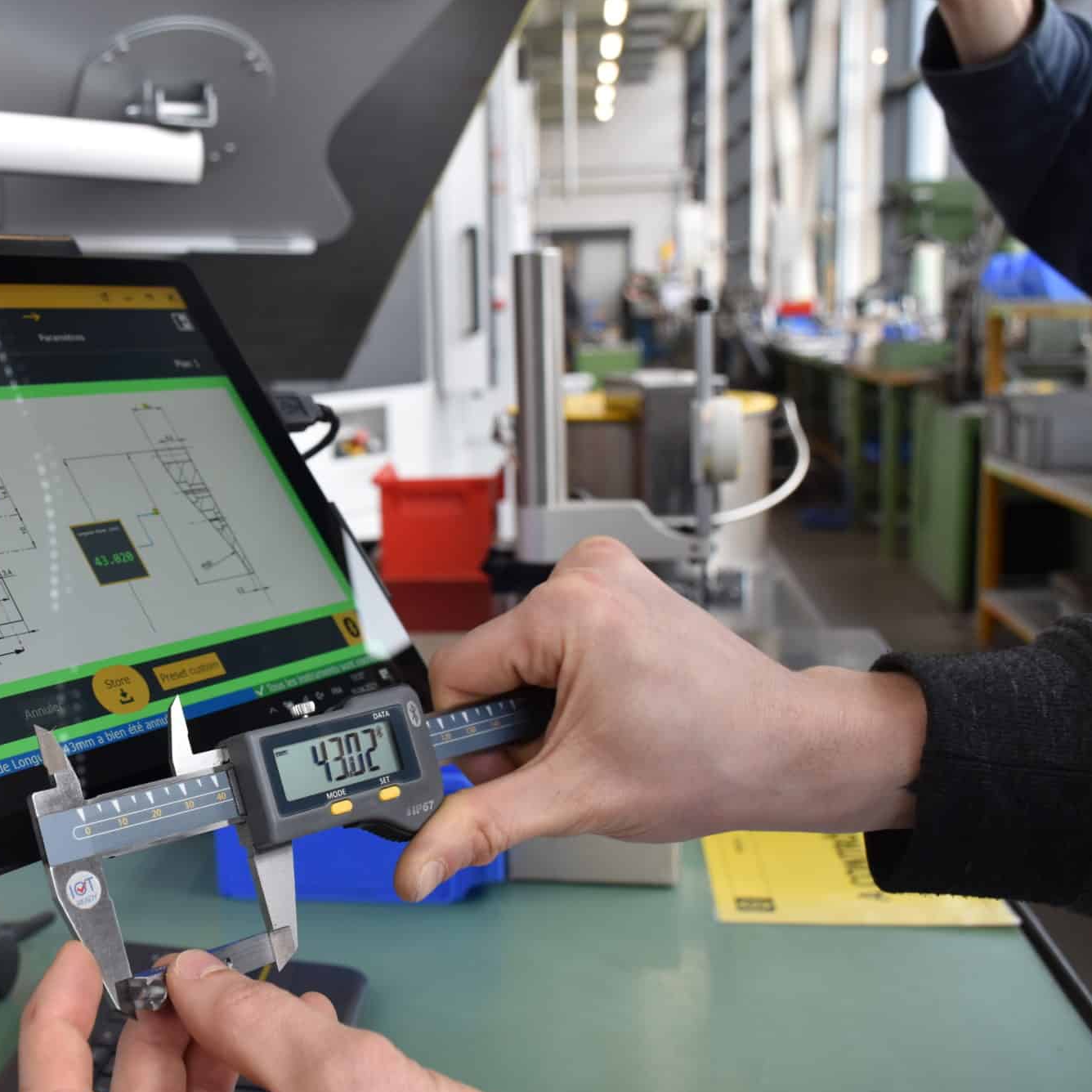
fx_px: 1535
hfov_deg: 38.1
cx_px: 266
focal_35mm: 43
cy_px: 543
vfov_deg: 39.2
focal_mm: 22
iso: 400
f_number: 5.6
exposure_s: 1/125
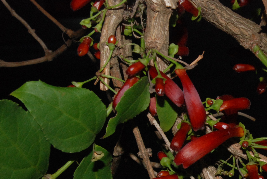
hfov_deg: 14.5
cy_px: 188
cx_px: 253
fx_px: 1040
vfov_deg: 9.7
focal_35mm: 140
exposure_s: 1/160
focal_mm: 44
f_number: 22
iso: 640
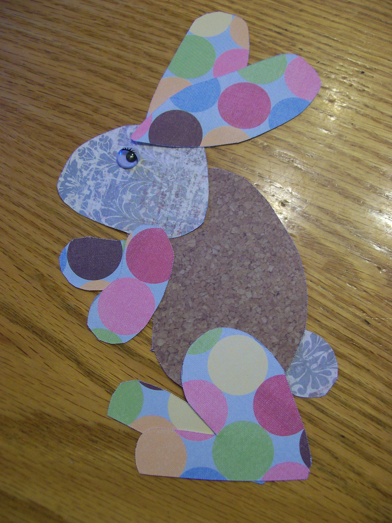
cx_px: 196
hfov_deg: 39.7
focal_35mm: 36
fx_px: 544
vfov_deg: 51.4
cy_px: 262
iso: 144
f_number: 2.7
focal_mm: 6
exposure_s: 1/32
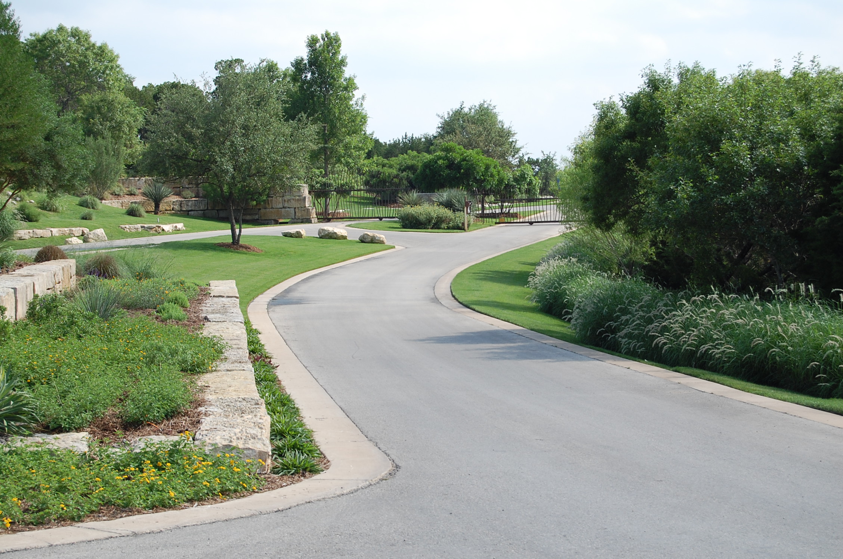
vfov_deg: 16.5
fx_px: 1929
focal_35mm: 82
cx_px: 422
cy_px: 280
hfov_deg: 24.7
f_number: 9
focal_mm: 55
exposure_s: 1/320
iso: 200
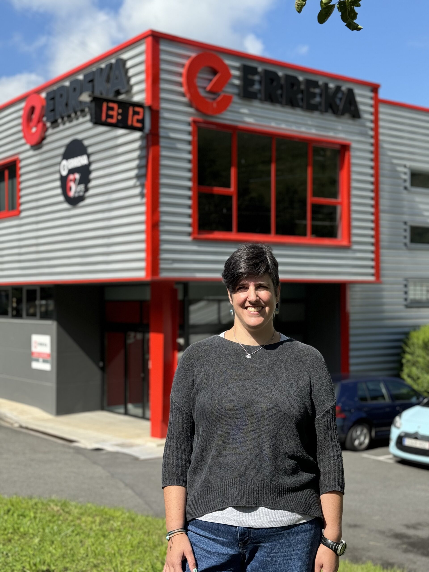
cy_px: 286
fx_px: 793
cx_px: 214
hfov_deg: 30.3
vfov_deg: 39.7
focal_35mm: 48
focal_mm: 6.76
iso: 64
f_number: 1.78
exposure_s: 1/2959
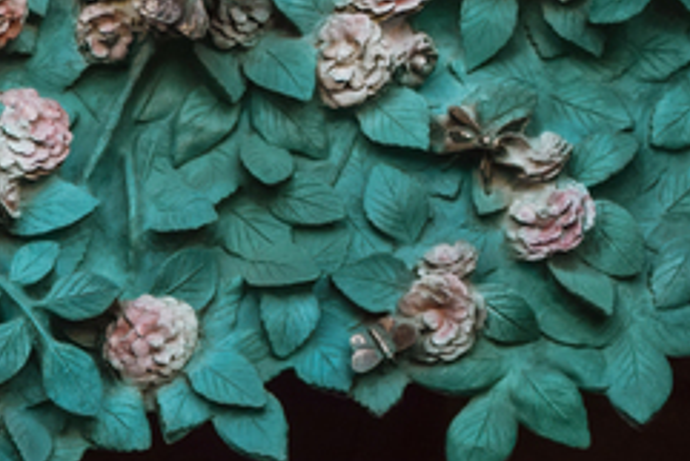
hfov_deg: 6.3
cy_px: -89
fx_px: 6233
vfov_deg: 4.2
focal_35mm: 325
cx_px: -178
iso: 100
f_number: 5
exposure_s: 1/200
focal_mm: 58
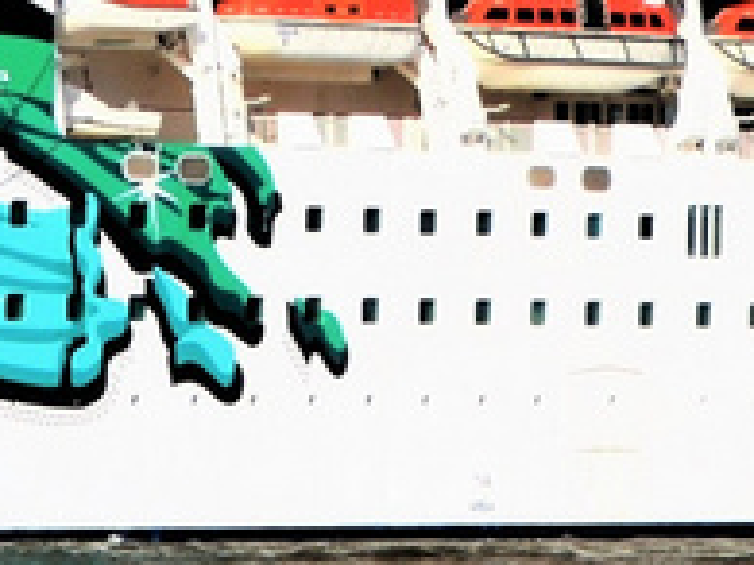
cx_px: 43
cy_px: -341
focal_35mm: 455
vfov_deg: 3.3
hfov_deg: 4.4
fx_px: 9905
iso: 100
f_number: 9
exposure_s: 1/320
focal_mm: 38
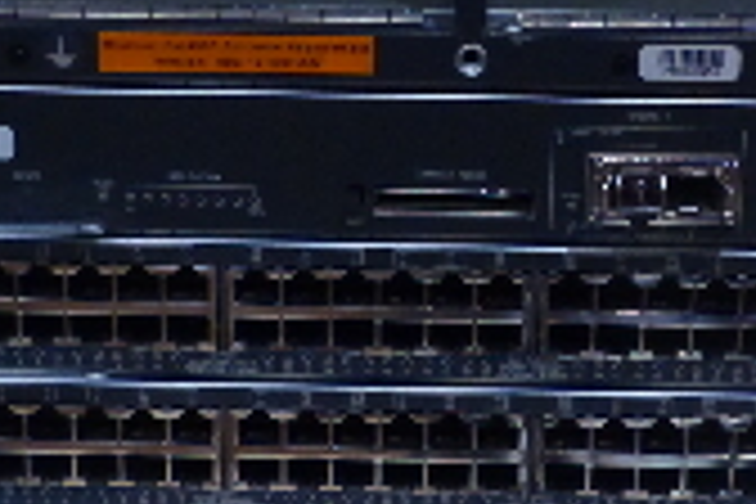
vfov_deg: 13.8
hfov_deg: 20.6
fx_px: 2079
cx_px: 414
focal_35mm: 99
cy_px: 243
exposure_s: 1/25
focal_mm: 4.5
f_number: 2.8
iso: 400
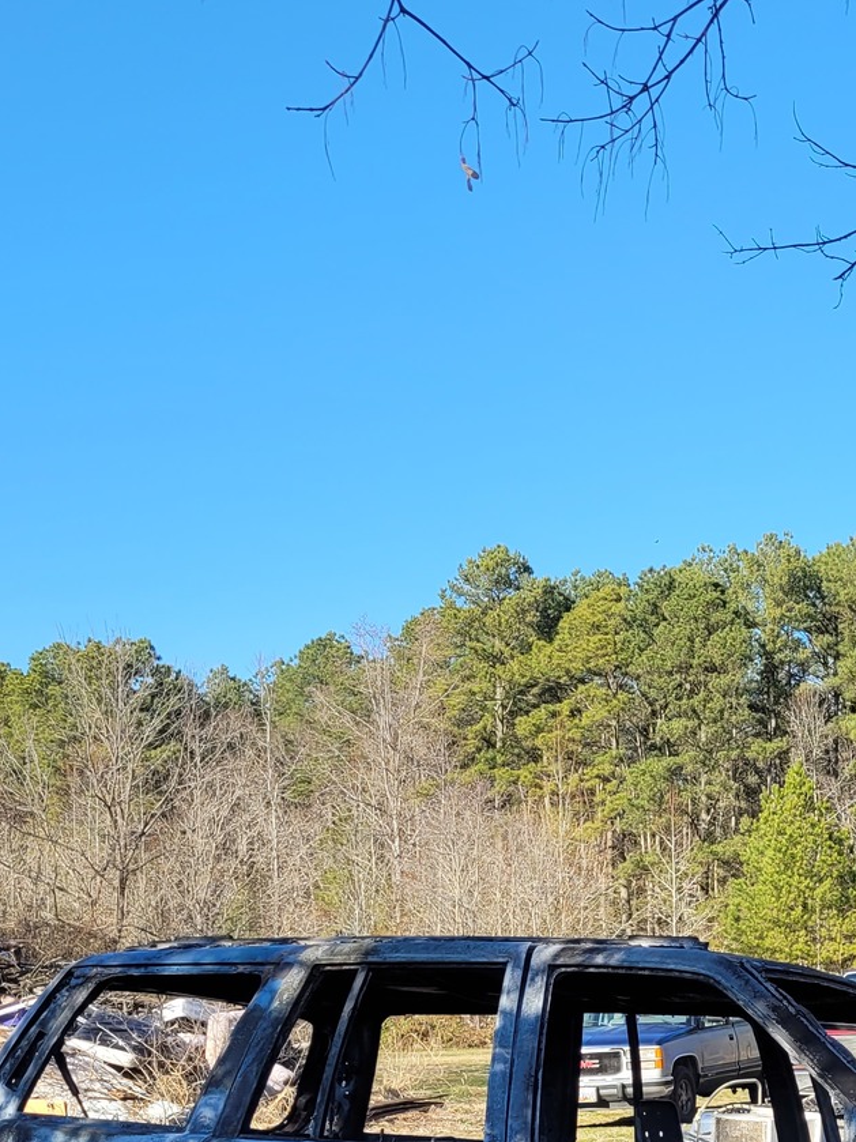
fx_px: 2045
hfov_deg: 22.9
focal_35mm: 62
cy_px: 1111
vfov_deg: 29.4
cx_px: 802
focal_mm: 5.4
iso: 40
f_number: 1.8
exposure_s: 1/973
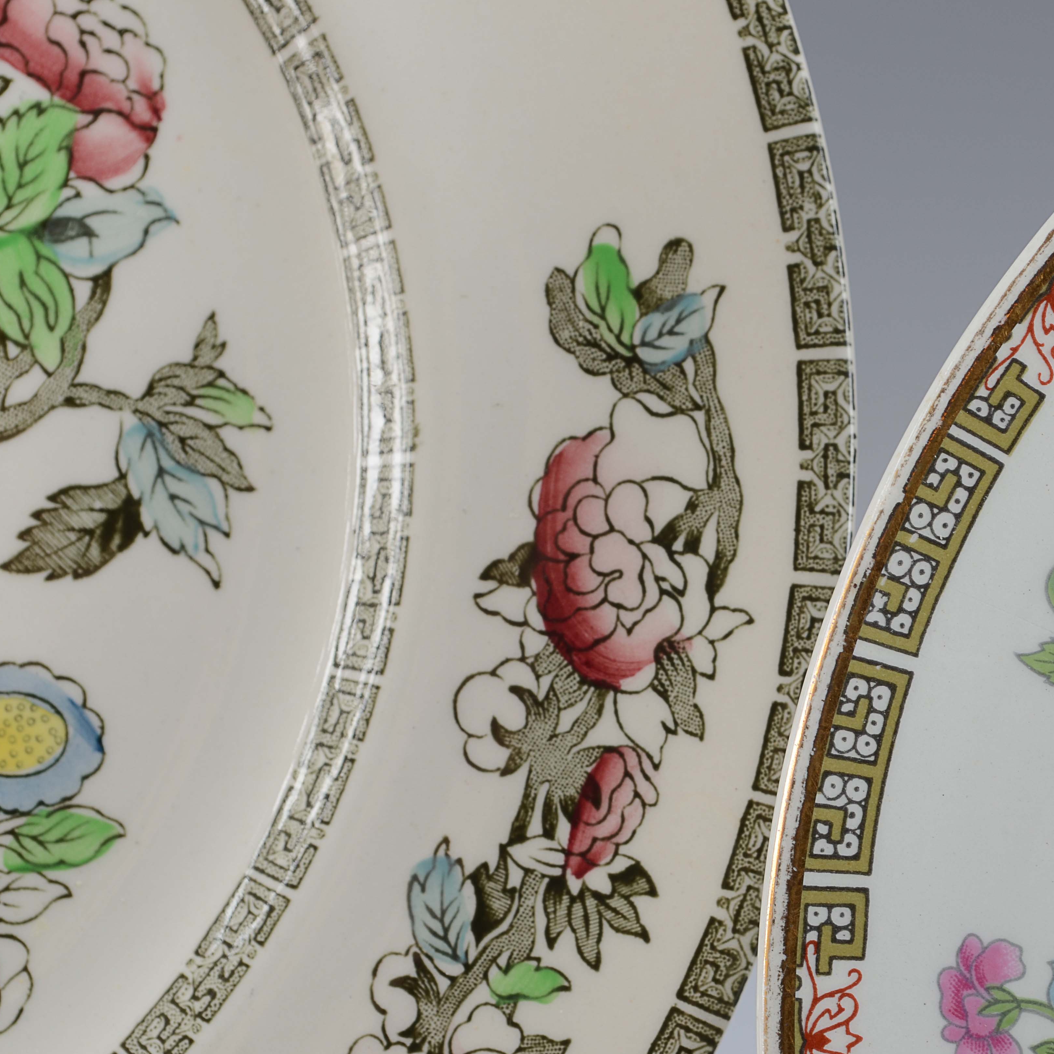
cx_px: 701
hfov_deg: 18.6
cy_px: 526
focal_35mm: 93
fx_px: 3204
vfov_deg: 18.7
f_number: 13
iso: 100
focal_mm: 48
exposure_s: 1/80
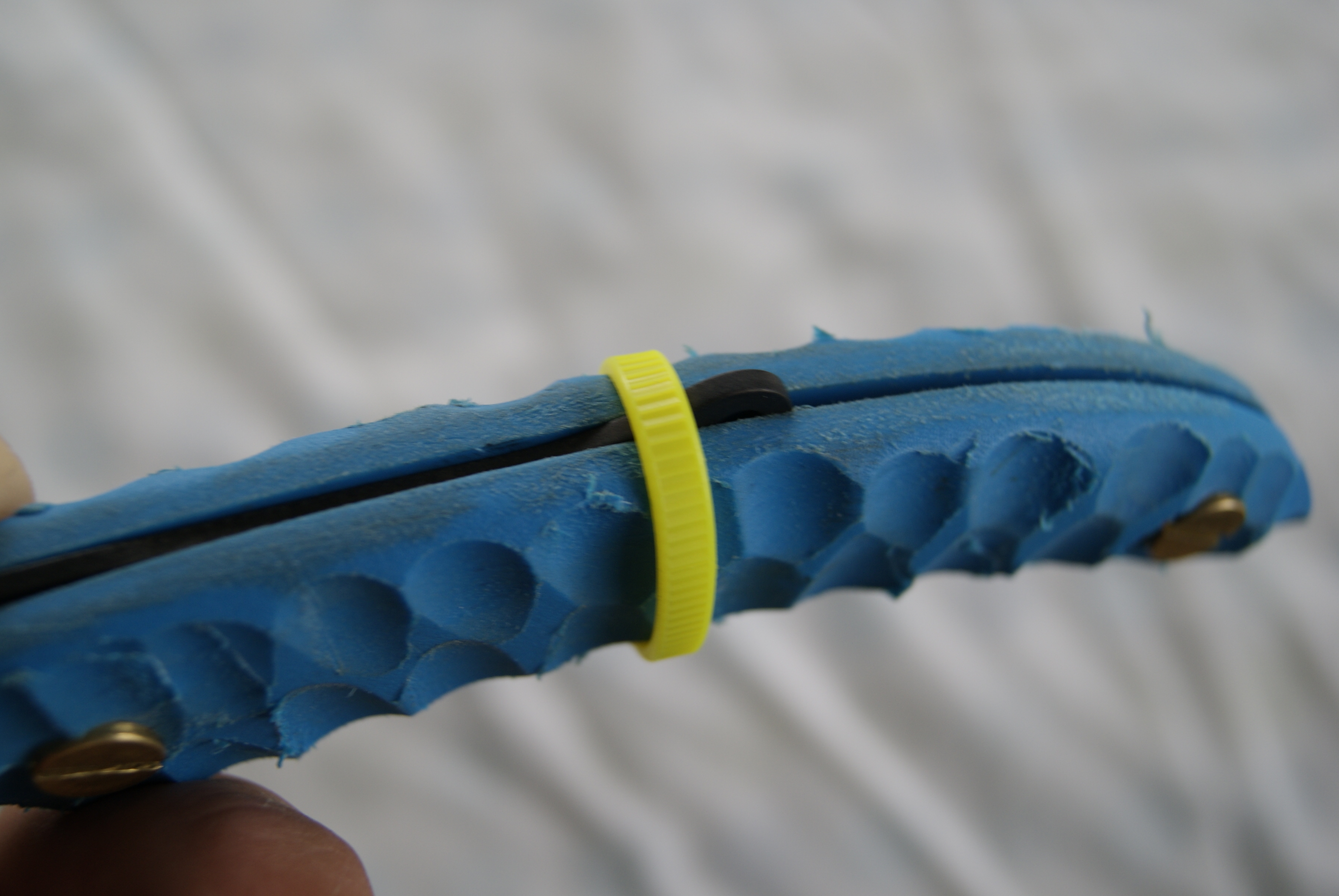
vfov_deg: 29.9
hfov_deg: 43.5
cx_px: 624
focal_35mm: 45
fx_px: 1676
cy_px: 446
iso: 125
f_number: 4.5
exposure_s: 1/50
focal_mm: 28
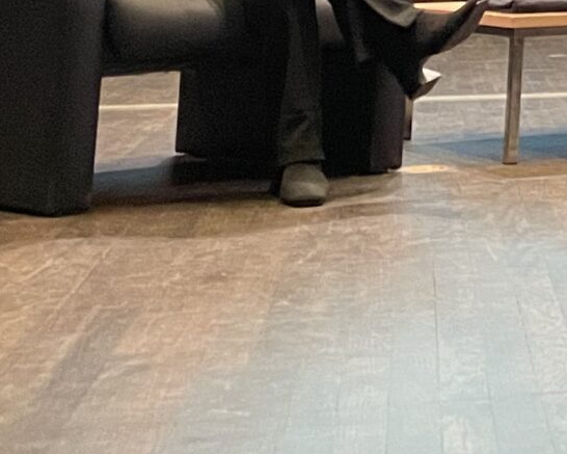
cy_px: -392
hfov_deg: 13.8
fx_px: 1997
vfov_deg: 11.8
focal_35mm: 119
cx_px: 1114
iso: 320
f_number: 1.6
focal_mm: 4.2
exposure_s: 1/60
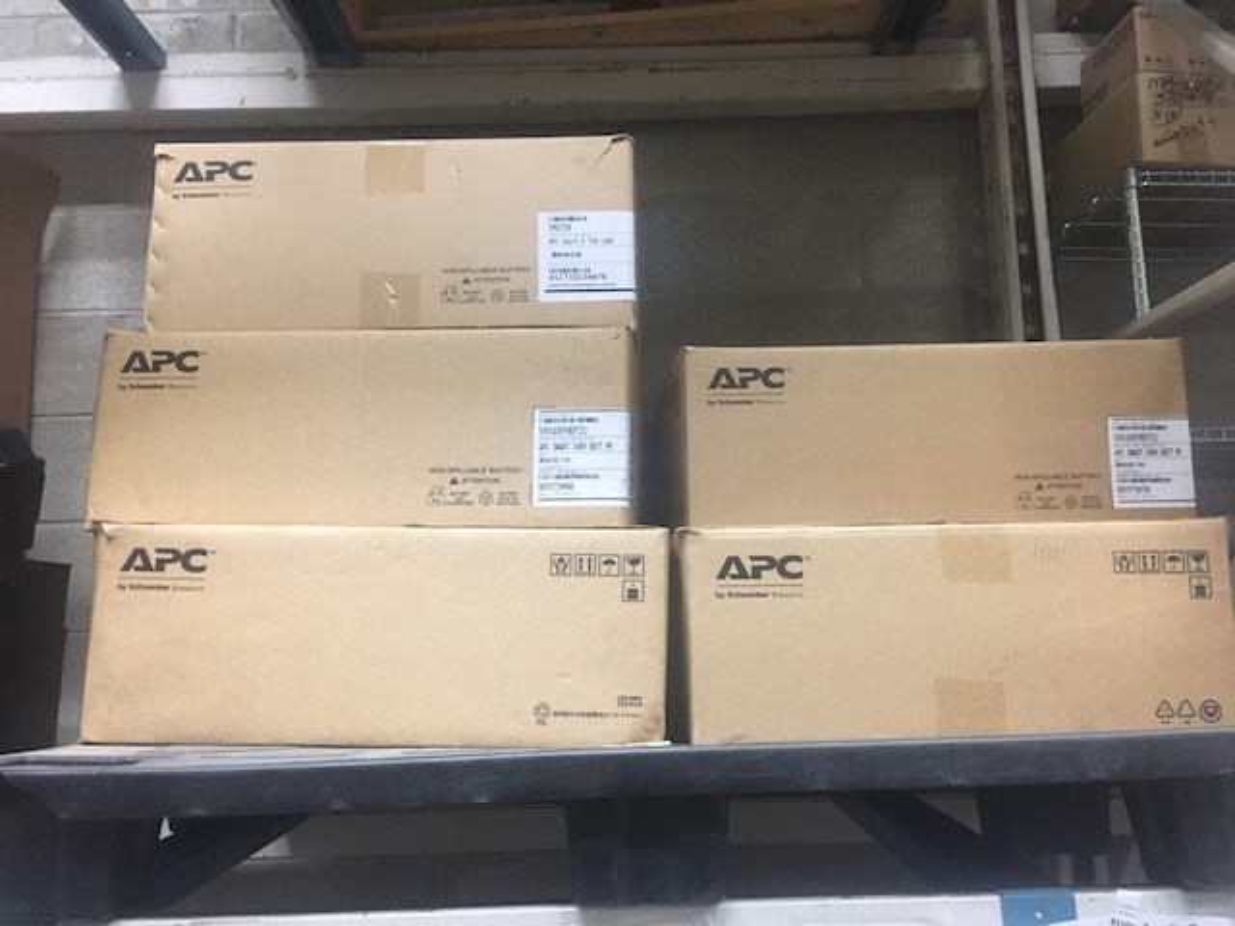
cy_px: 463
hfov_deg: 61.7
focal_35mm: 29
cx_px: 618
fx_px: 1035
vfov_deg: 48.2
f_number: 2.2
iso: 160
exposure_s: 1/30
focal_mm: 4.15
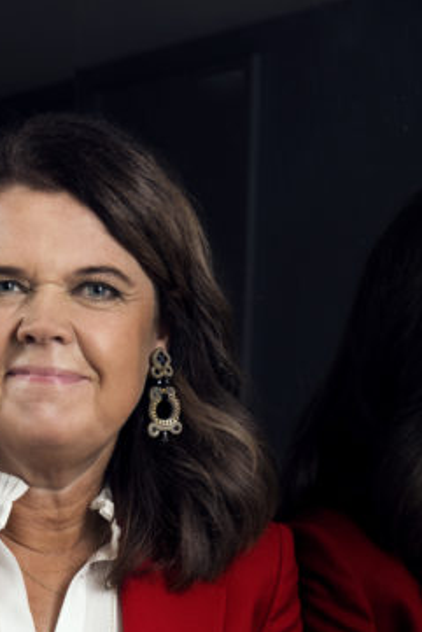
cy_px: 837
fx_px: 2740
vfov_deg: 12.7
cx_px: 39
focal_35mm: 156
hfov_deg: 8.8
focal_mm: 55
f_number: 5.6
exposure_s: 1/160
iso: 200
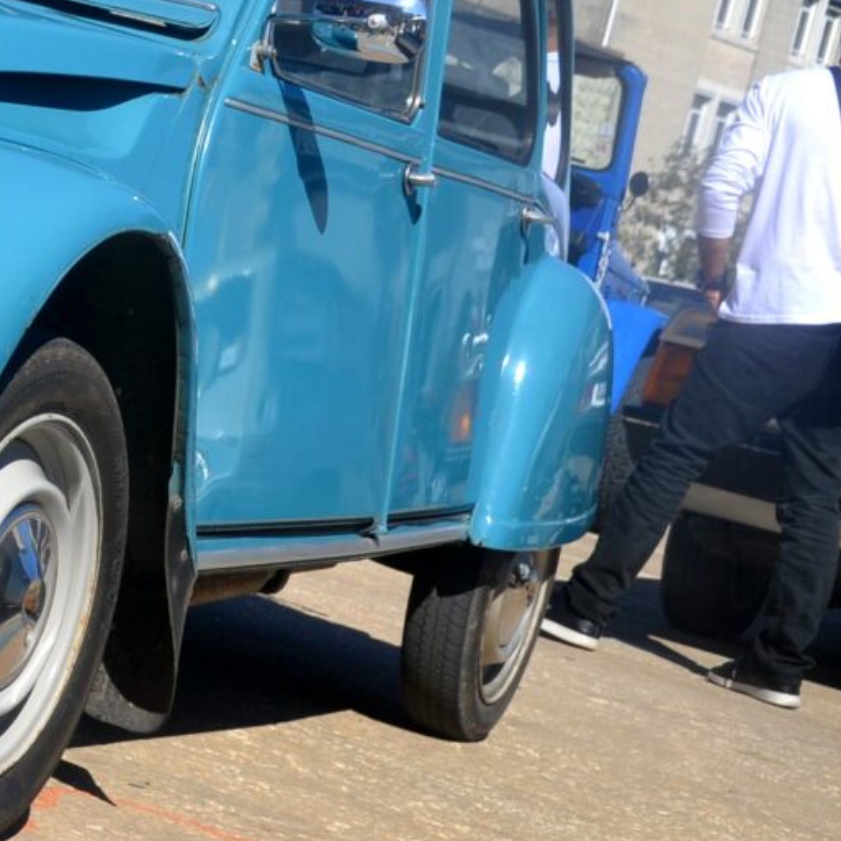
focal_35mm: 119
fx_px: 3271
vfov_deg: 14.6
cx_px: -355
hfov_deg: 13.9
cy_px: 255
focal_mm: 32
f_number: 6.3
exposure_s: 1/1600
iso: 400
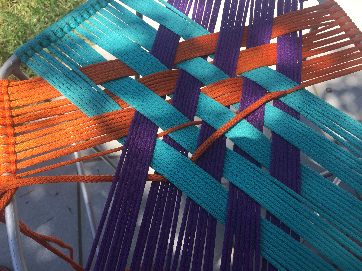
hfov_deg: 61.7
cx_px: 181
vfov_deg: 48.2
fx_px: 303
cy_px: 136
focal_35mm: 29
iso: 32
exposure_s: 1/1199
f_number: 2.2
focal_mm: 4.15
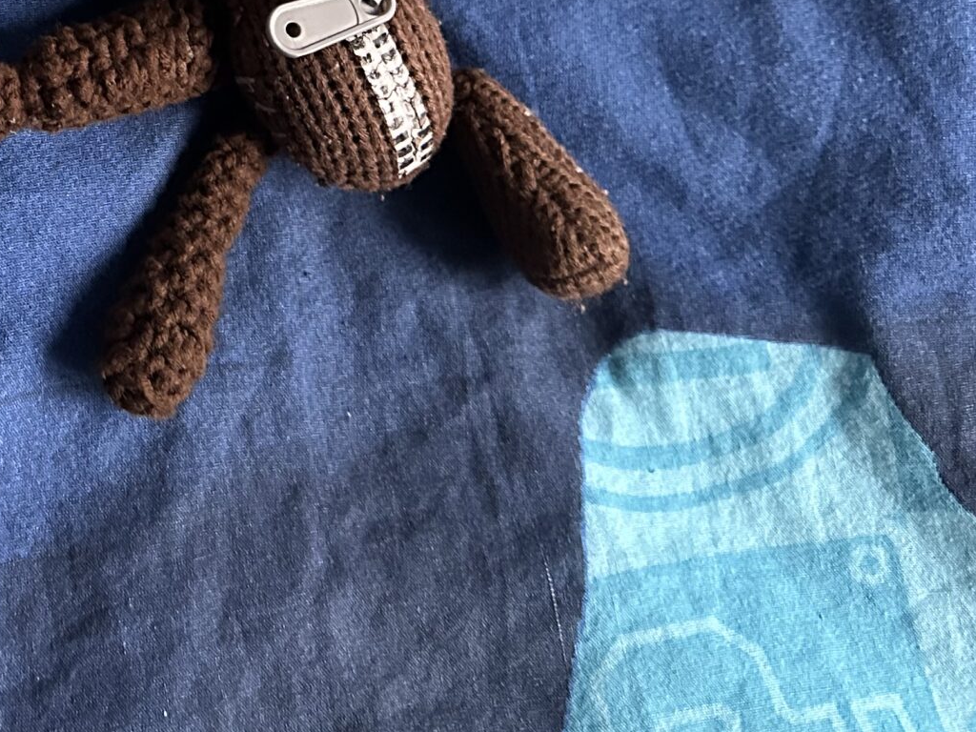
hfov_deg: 29.5
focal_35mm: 60
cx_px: -59
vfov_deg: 22.8
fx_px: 1692
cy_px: -97
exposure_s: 1/36
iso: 1000
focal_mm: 6.86
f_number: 1.78
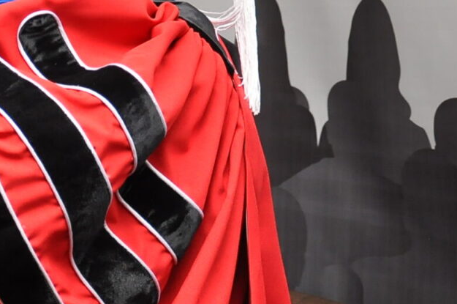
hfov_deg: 16.2
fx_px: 1496
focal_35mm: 118
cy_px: 176
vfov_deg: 11.6
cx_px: -178
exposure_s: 1/250
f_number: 3.8
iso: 1000
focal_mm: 24
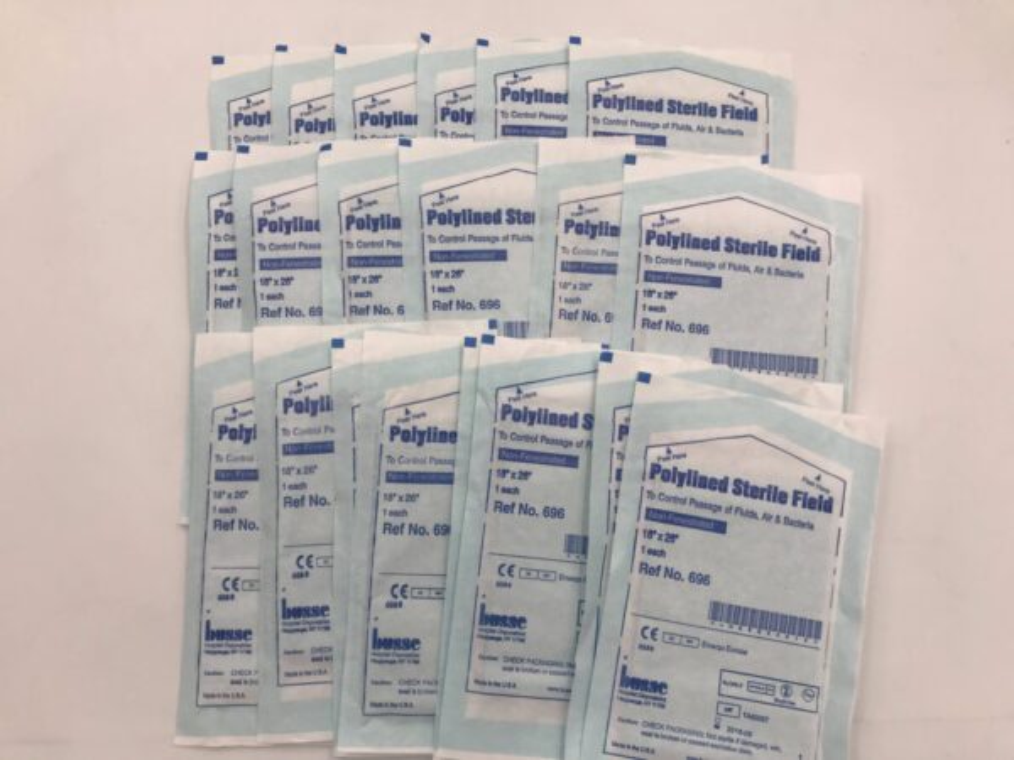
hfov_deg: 63.4
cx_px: 507
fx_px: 820
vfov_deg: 49.7
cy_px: 380
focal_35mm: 28
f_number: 1.8
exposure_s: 1/212
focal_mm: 3.99
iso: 20
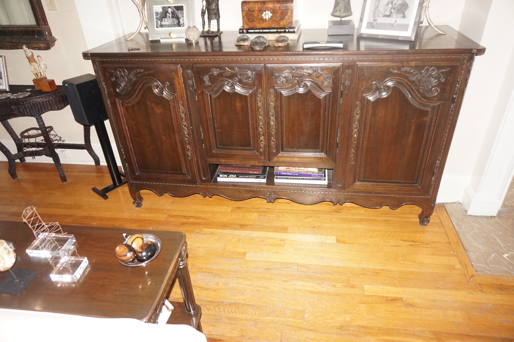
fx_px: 342
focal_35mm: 24
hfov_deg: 73.8
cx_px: 257
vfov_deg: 53.1
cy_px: 171
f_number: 3.5
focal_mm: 16
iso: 1250
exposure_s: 1/60
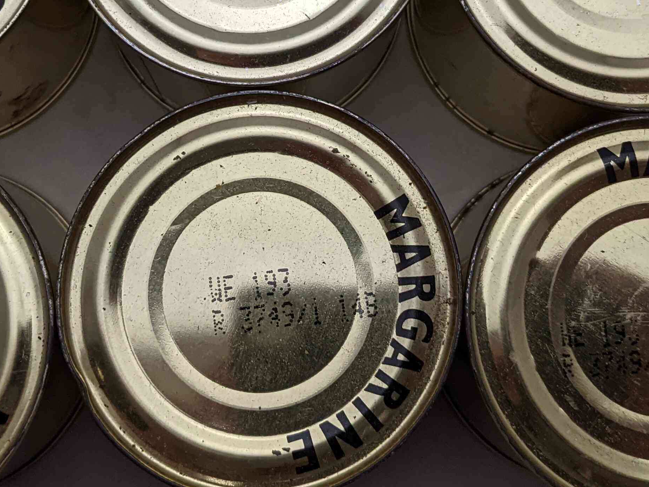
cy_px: 70
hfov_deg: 32.7
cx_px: 300
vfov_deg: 24.3
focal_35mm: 59
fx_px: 1106
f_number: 1.73
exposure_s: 1/3906
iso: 556
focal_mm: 4.38
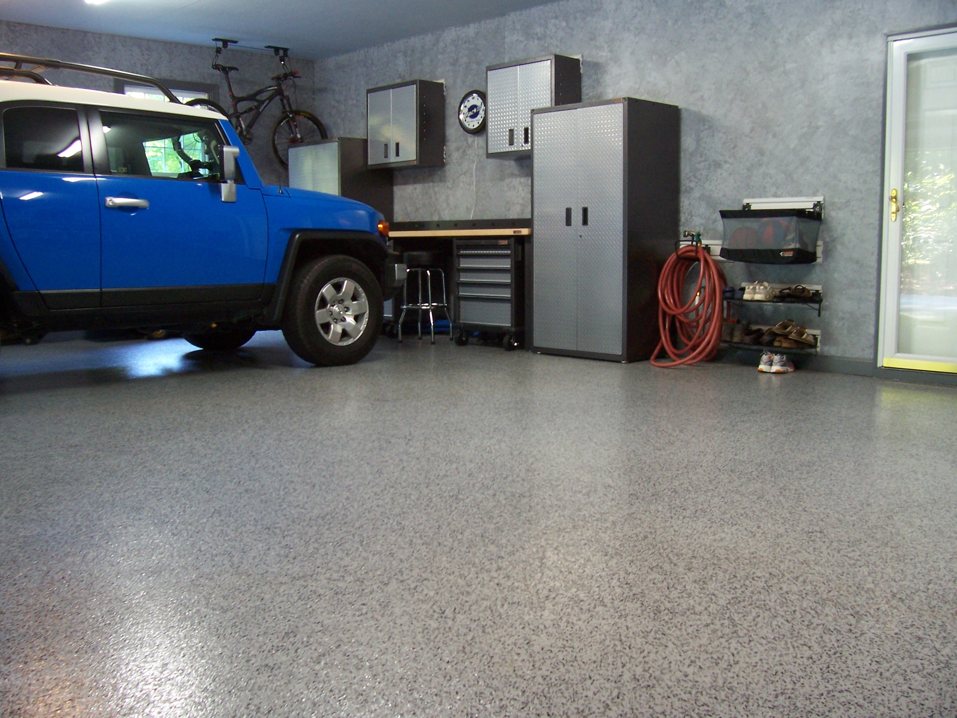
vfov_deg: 41.8
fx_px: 940
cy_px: 359
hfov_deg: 54.0
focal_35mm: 34
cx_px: 478
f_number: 2.7
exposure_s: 1/10
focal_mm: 5.6
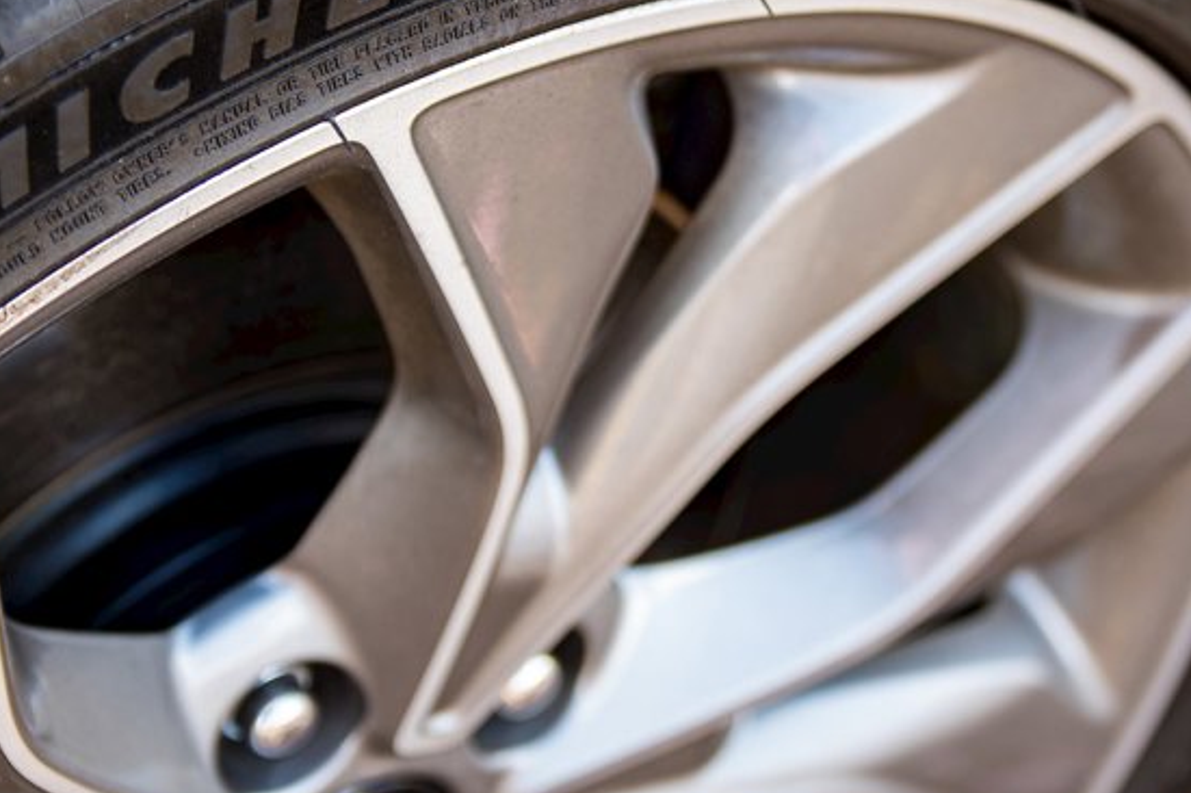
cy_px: 207
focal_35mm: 129
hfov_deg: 15.9
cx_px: 712
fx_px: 4265
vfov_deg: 10.6
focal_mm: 46
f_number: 2.8
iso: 100
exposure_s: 1/60
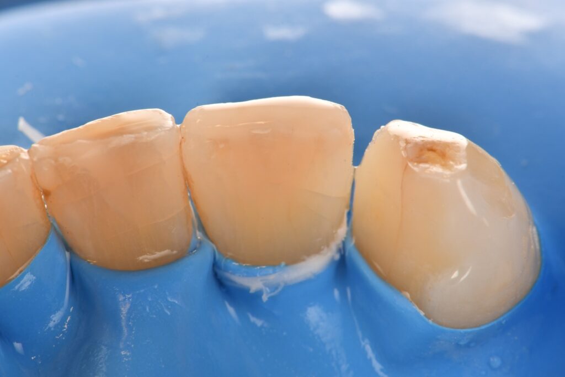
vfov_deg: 8.7
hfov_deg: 13.1
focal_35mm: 157
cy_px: 188
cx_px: 282
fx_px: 2463
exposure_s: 1/160
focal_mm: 105
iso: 200
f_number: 32
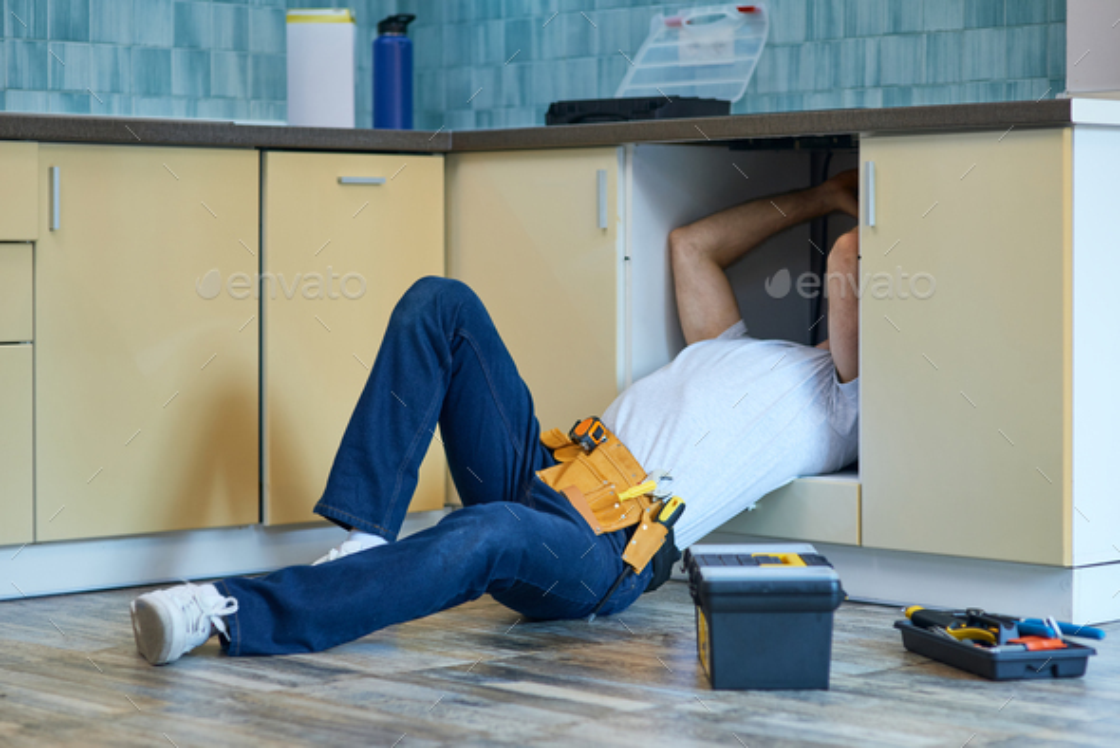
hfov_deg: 23.9
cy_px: 374
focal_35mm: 85
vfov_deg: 16.1
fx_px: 2646
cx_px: 560
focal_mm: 85
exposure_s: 1/200
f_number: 2.5
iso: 400
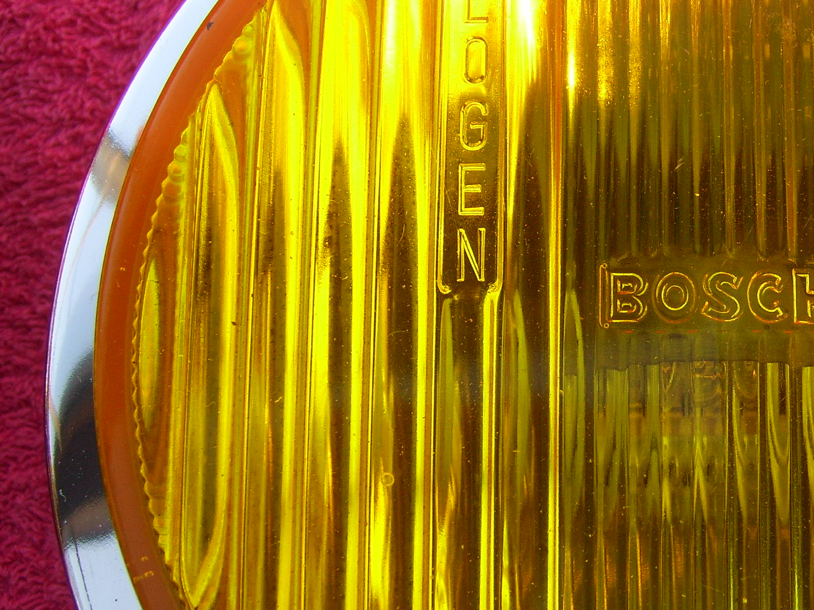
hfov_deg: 31.5
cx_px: 631
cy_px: 299
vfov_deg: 24.4
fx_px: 1411
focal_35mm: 60
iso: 50
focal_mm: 7.8
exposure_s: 1/100
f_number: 3.2
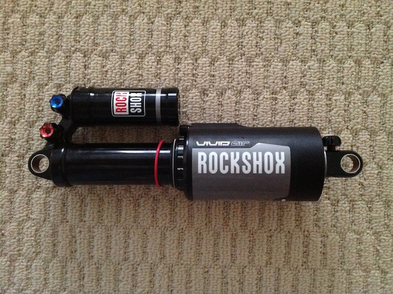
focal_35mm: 35
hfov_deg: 52.7
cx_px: 196
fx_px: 397
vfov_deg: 40.6
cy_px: 147
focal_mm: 4.28
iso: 800
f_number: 2.4
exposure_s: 1/15
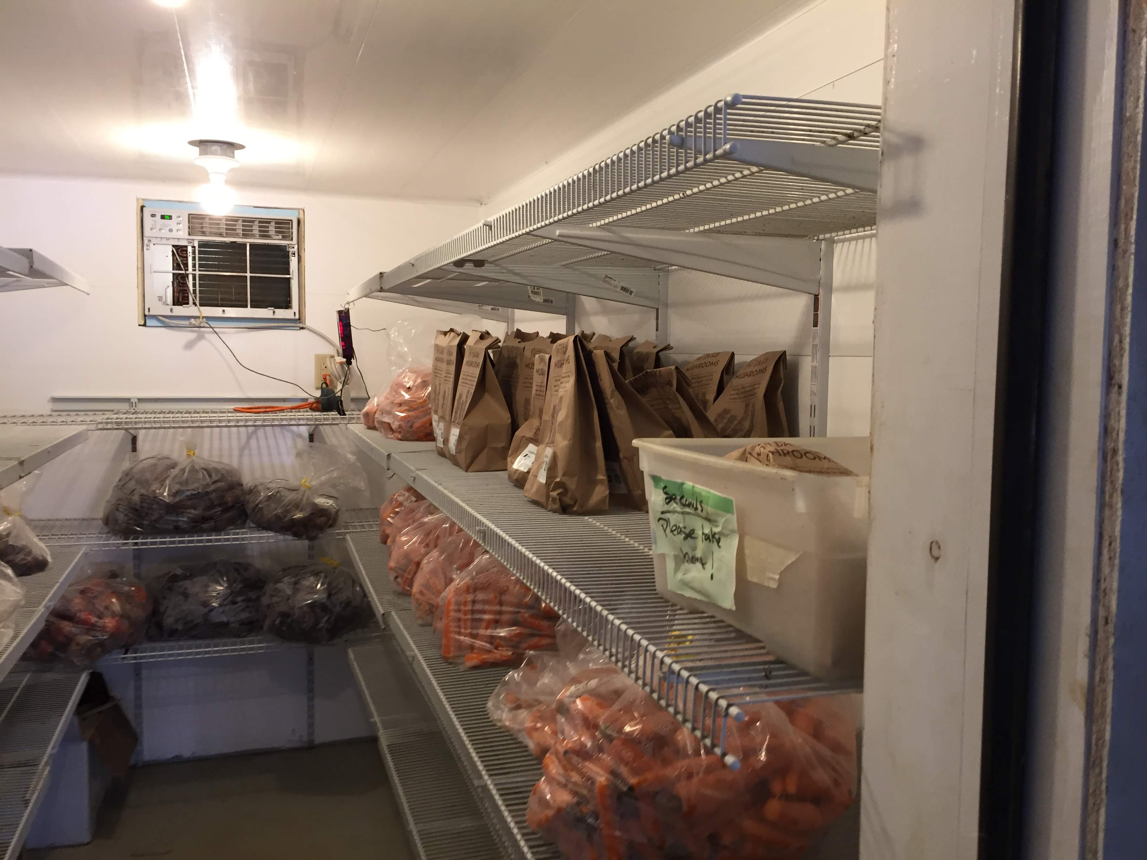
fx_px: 961
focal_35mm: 29
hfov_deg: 61.7
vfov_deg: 48.2
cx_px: 574
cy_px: 430
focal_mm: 4.15
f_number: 2.2
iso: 64
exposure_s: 1/30
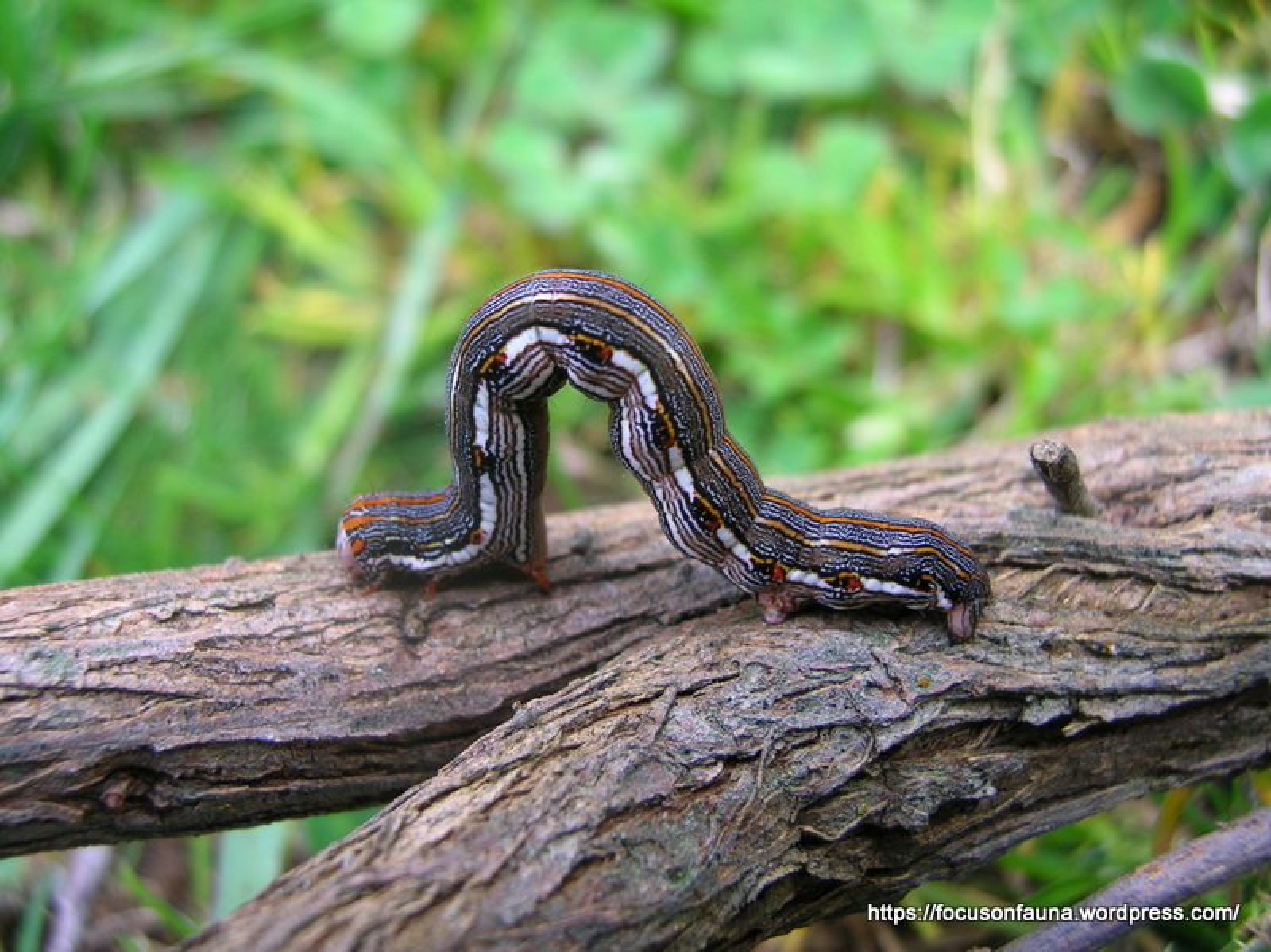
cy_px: 476
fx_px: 1541
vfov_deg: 34.3
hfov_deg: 44.8
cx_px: 636
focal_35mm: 42
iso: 50
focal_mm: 6.9
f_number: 2.8
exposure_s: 1/80.4
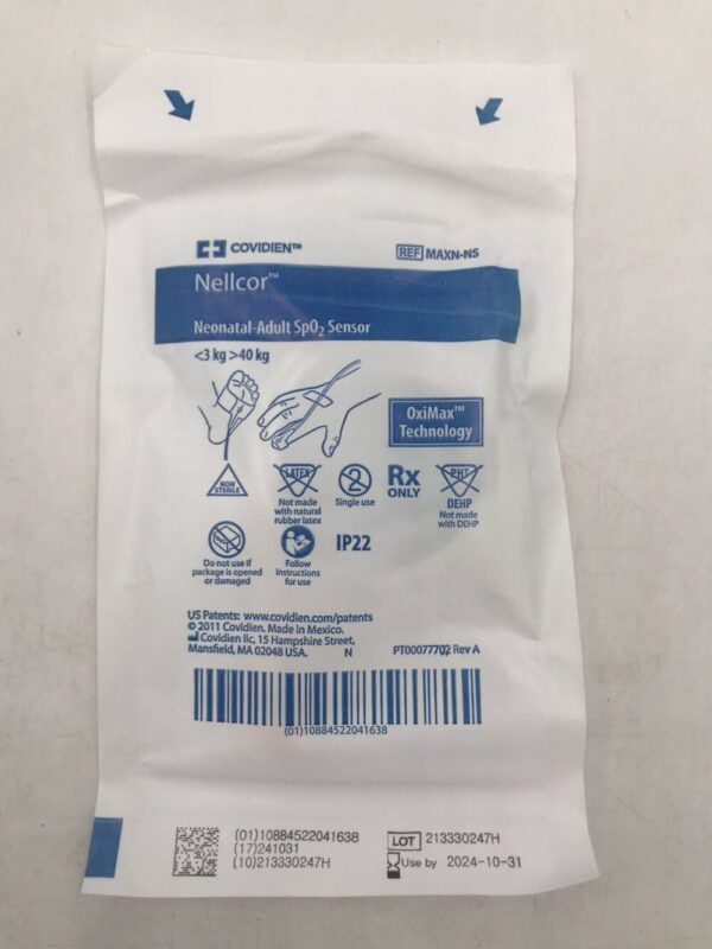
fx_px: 768
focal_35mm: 28
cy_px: 474
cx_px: 356
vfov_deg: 63.4
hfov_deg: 49.7
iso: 20
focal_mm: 3.99
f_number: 1.8
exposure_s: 1/287
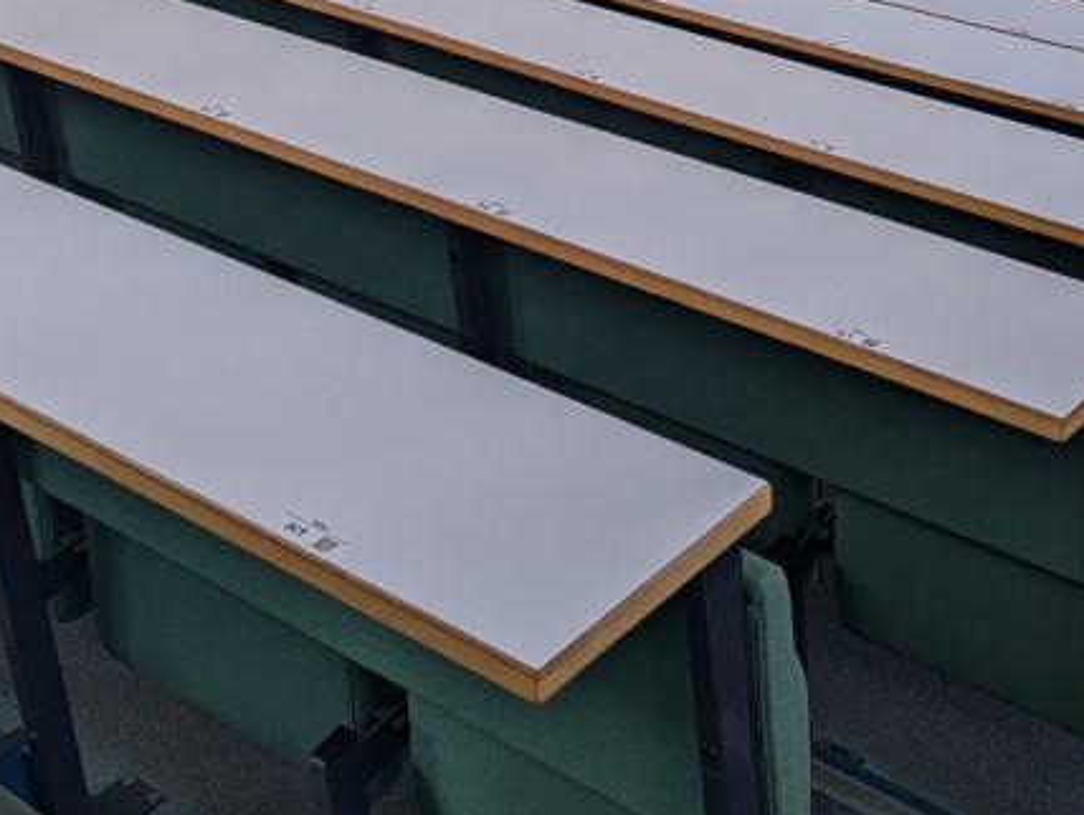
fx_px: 2100
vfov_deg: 19.9
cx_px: 437
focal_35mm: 67
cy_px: -286
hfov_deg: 28.9
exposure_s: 1/172
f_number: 1.85
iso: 38
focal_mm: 6.81
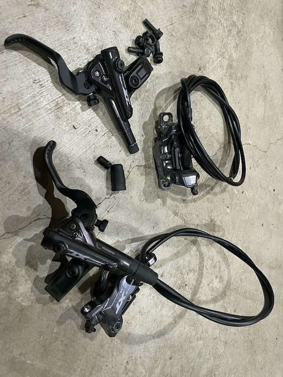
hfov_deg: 53.1
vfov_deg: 67.3
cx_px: 142
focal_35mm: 26
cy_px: 188
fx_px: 283
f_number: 1.6
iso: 320
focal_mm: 4.2
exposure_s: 1/60
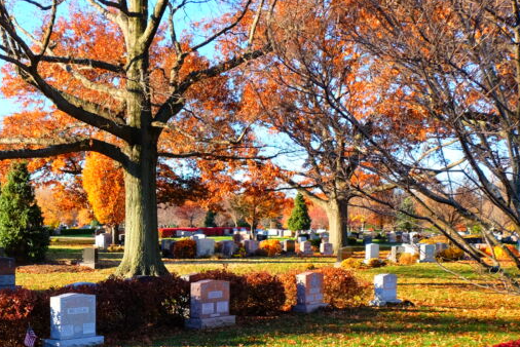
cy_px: 291
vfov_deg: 21.0
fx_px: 925
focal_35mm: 64
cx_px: 42
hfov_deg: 29.9
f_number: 7.1
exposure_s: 1/80
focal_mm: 18
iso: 200
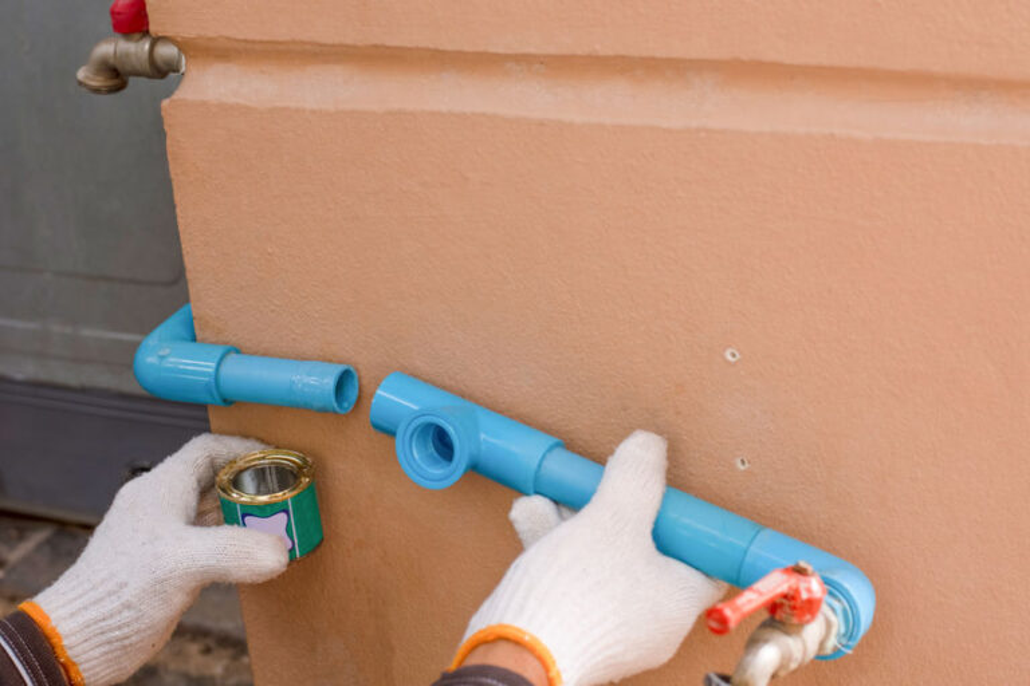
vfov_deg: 18.2
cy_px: 343
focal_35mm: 75
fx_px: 2146
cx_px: 515
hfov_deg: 27.0
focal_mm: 50
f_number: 4
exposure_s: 1/160
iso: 100
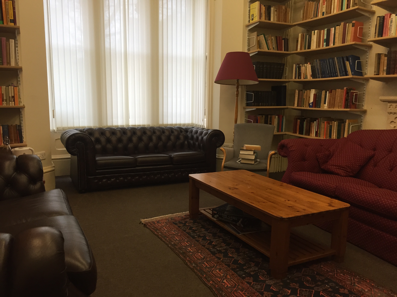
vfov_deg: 48.2
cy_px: 148
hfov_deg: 61.7
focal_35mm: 29
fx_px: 333
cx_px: 198
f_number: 2.2
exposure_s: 1/30
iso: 50
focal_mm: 4.15
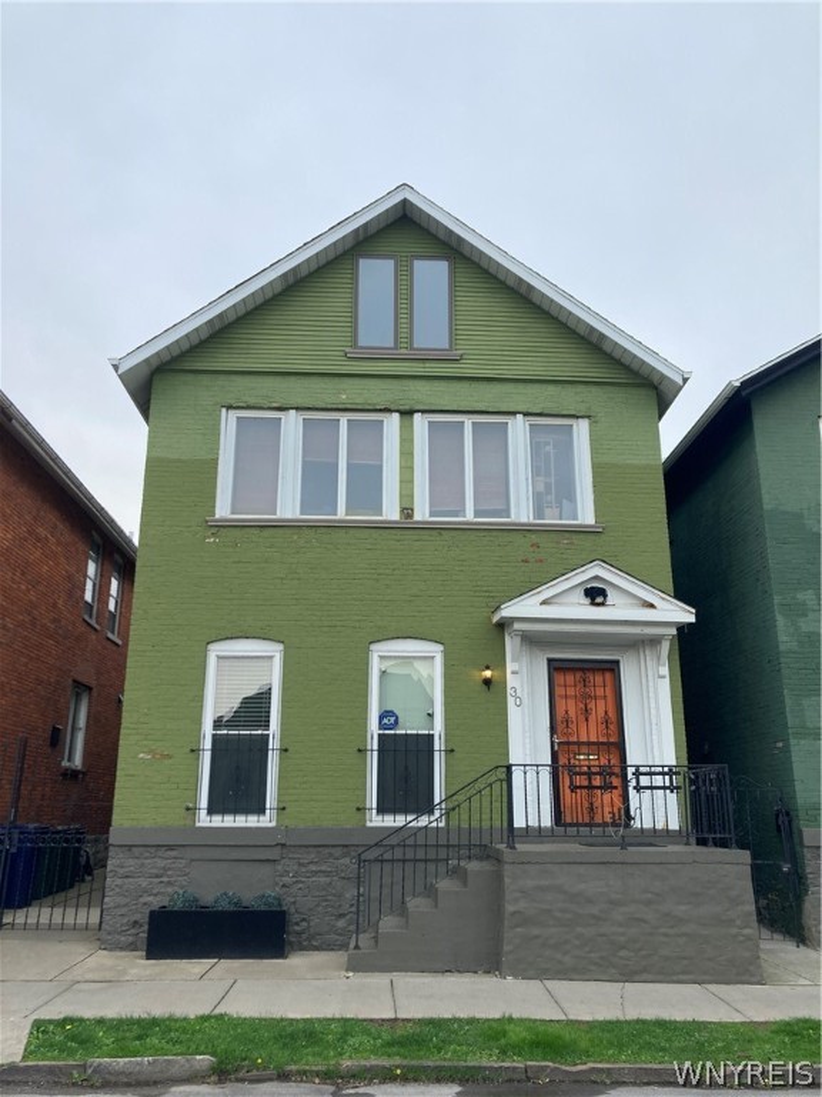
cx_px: 411
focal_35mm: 28
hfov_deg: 49.7
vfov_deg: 63.4
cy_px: 548
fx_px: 887
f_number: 1.8
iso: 20
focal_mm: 3.99
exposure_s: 1/190
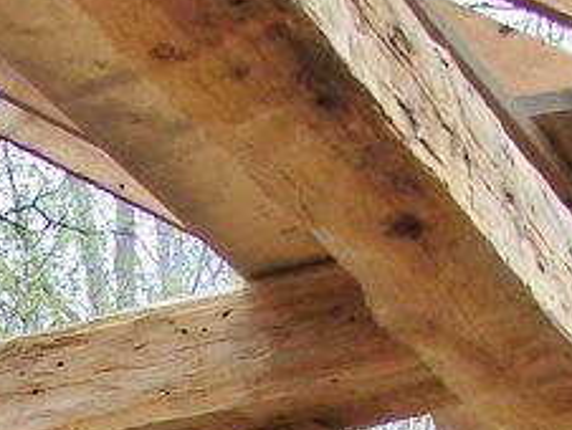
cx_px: -91
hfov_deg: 8.5
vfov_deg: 6.2
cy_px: 952
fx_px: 3821
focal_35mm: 231
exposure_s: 1/160
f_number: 3
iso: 80
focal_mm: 8.5
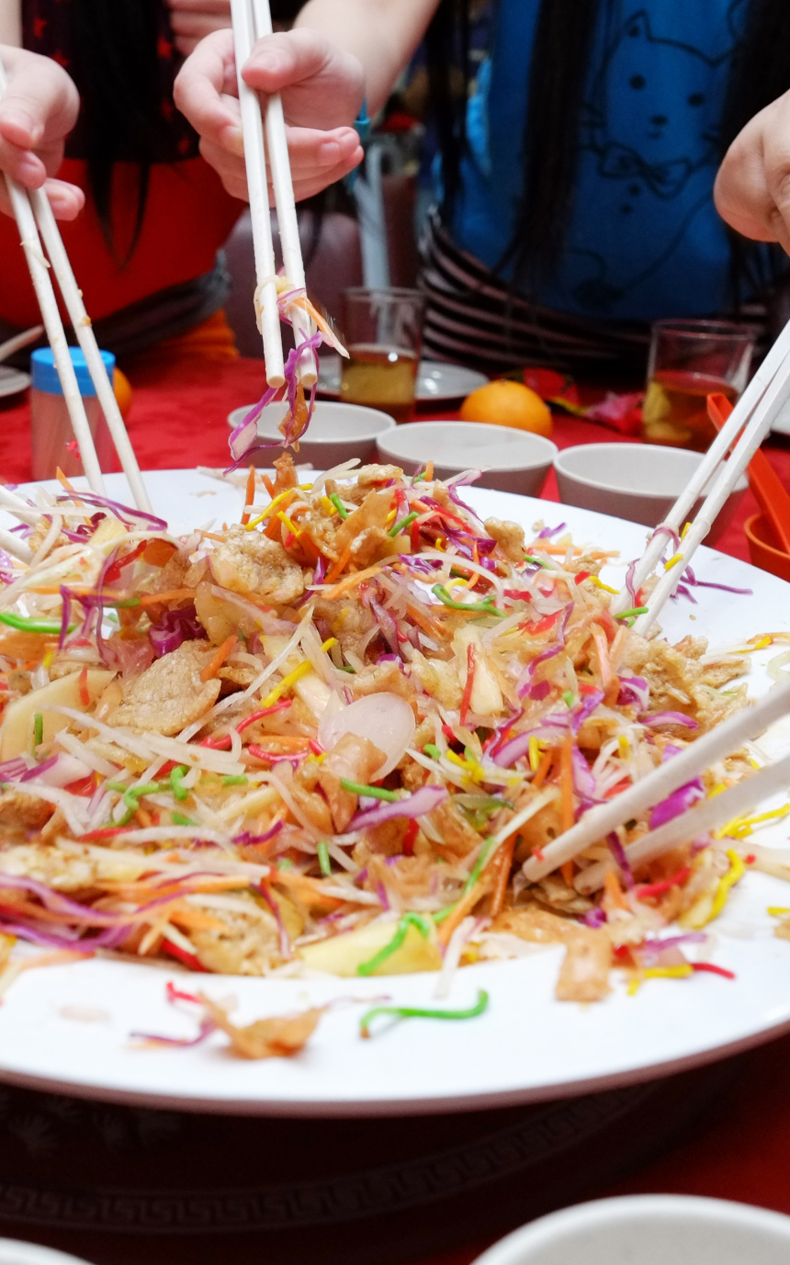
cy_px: 642
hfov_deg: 37.9
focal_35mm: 33
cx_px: 266
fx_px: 1137
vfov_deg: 58.2
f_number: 3.6
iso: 1600
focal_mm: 14
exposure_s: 1/60
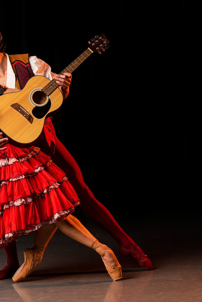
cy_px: 151
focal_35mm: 128
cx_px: 72
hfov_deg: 10.7
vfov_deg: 16.0
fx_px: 1077
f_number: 6.3
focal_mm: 85
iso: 1000
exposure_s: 1/125
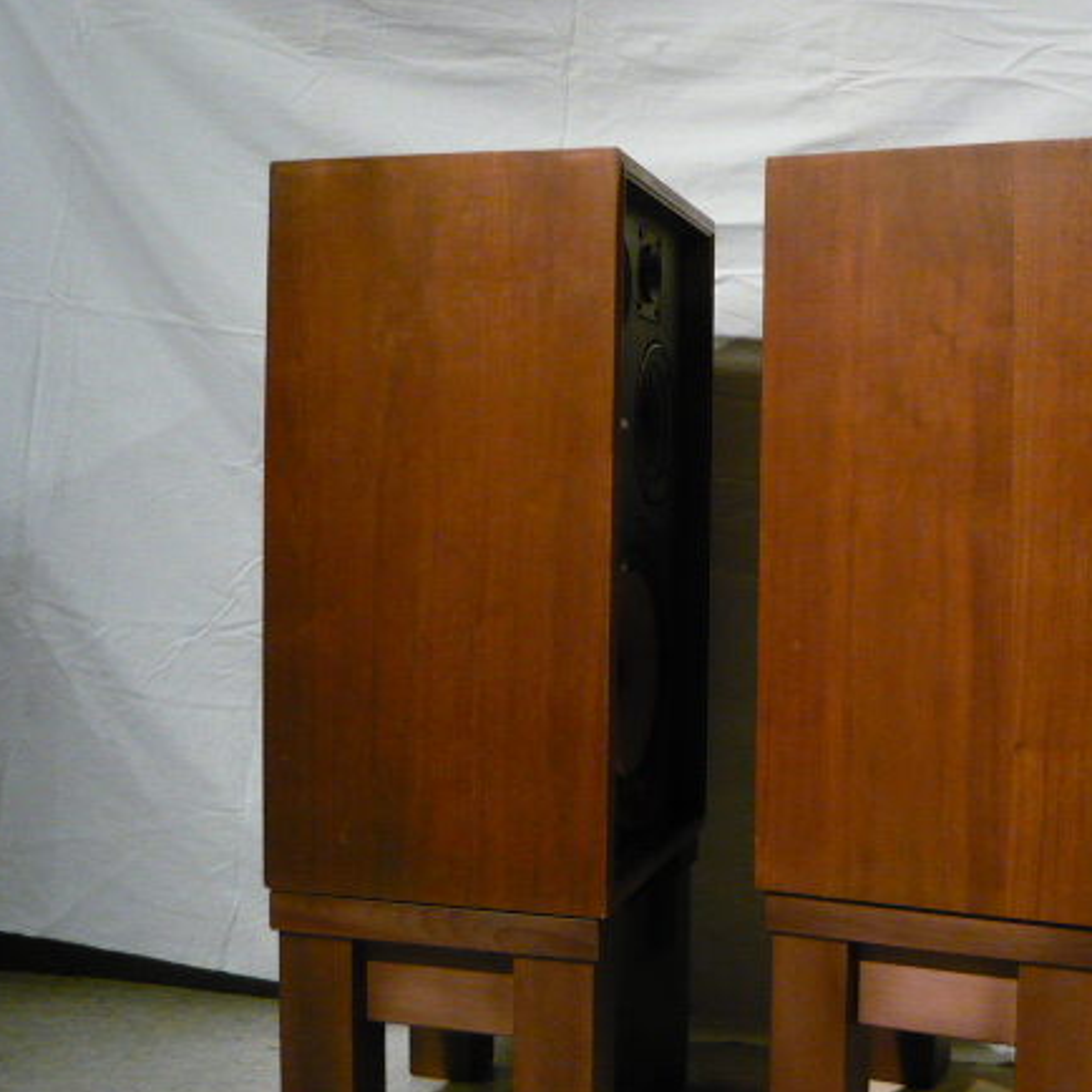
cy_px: 538
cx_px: 694
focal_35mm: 43
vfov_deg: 39.2
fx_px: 1535
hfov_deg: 38.9
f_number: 2.8
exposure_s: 1/8
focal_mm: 5.5
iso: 400
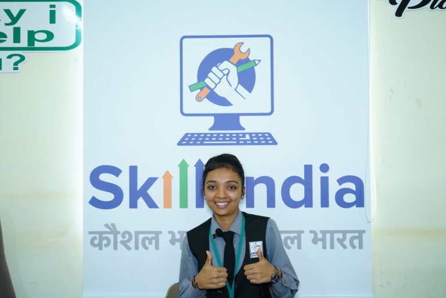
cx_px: 223
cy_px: 149
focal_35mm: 41
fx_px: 508
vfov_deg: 32.6
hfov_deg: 47.4
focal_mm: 41
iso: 4000
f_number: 4.5
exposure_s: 1/125
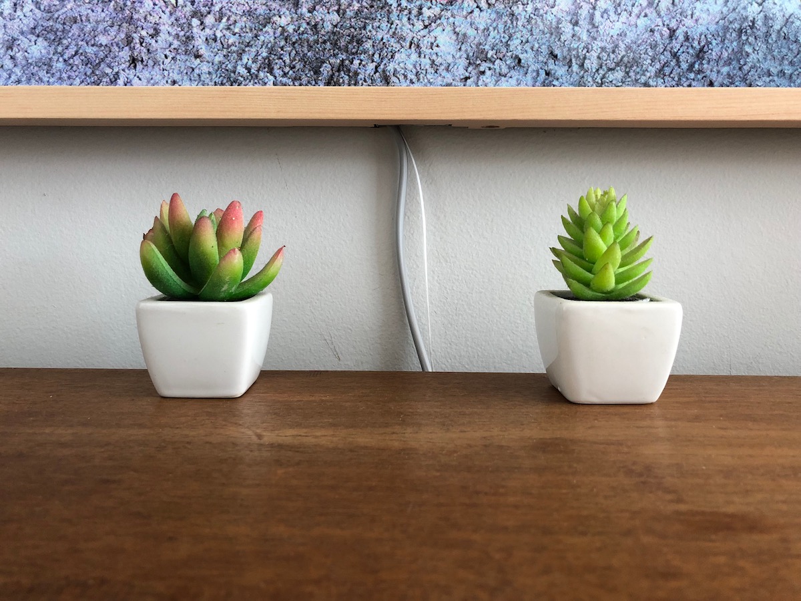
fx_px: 671
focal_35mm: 29
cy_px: 300
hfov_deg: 61.7
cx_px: 400
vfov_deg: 48.2
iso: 50
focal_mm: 3.99
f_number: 1.8
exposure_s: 1/15
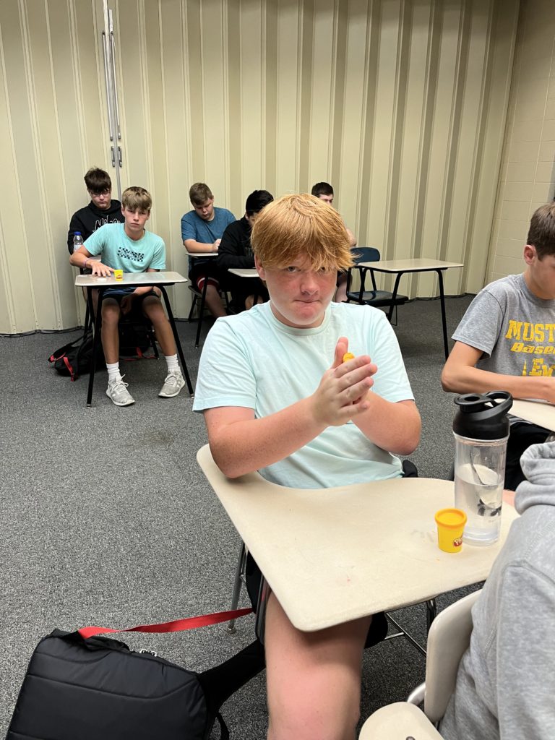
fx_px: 556
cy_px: 370
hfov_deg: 53.1
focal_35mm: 26
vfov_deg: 67.3
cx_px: 278
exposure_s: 1/60
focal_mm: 5.1
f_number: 1.6
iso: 100
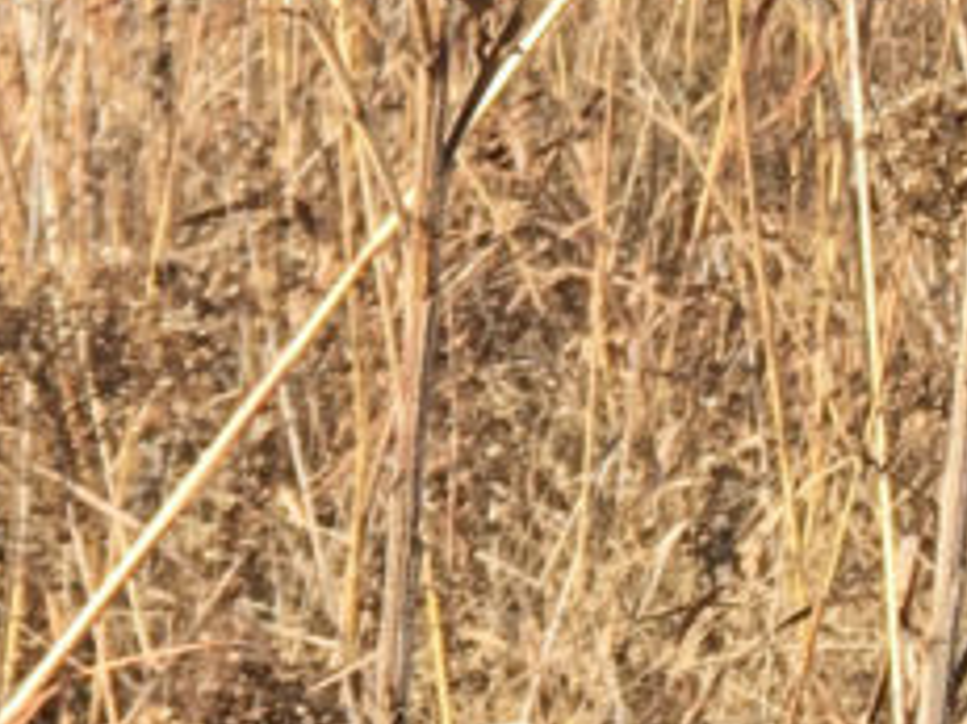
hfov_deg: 9.4
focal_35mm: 193
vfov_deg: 7.7
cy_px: 138
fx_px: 5389
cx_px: -1201
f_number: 2.2
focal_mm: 4.15
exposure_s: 1/884
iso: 25
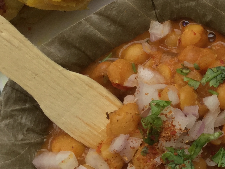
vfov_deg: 15.5
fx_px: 618
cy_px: 54
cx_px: 324
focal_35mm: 95
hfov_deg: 18.6
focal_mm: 3.3
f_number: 2.4
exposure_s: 1/33
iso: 40
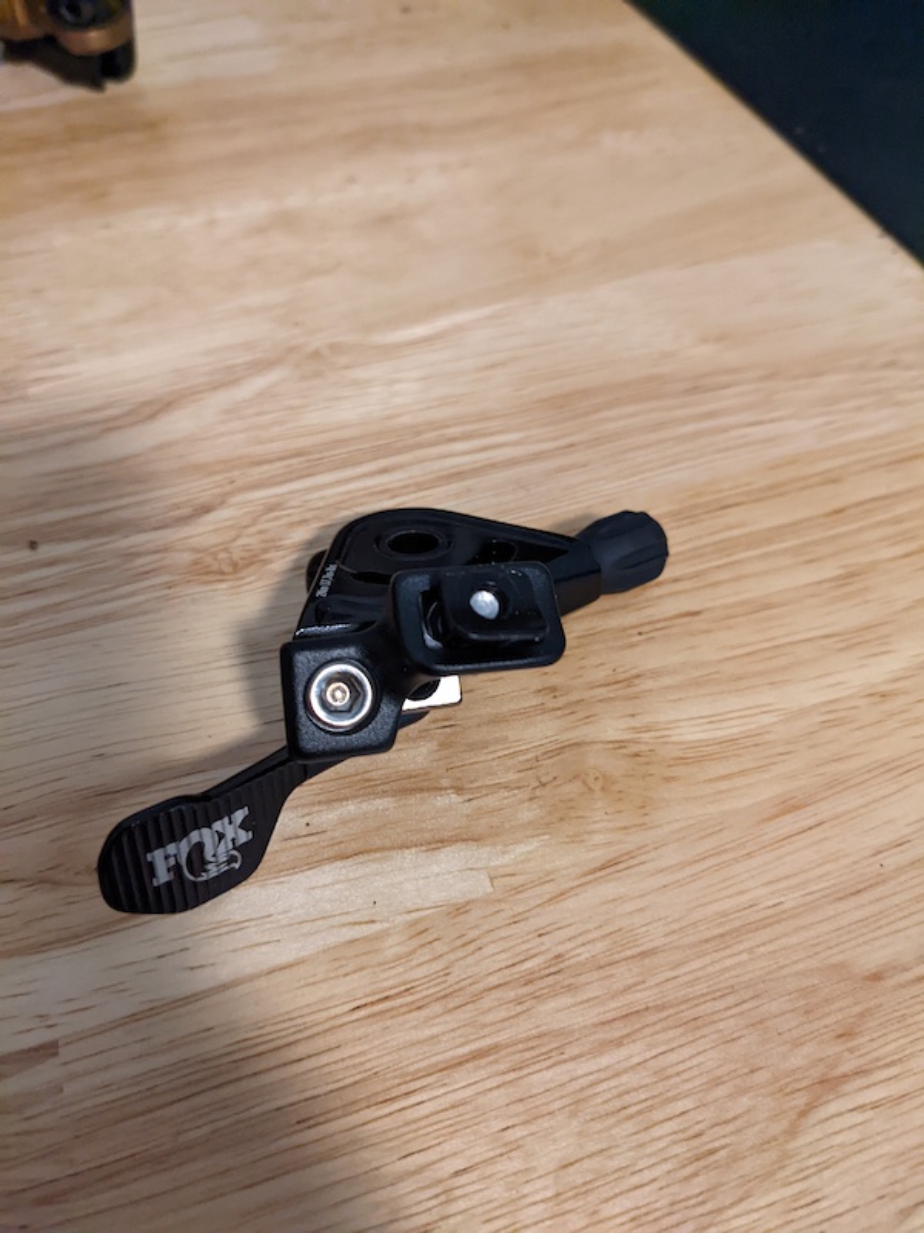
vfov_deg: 65.3
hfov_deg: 51.4
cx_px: 462
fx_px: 961
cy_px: 616
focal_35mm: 27
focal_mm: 4.38
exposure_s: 1/60
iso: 696
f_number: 1.73
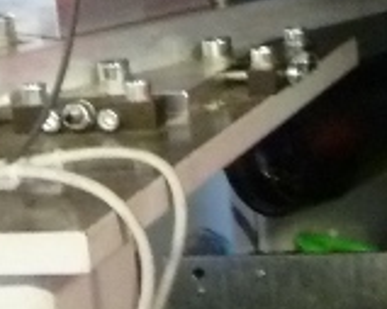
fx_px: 1797
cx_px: 781
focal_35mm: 157
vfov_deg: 9.6
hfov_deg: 11.1
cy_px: -134
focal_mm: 4.1
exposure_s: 1/10
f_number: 3.3
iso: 400
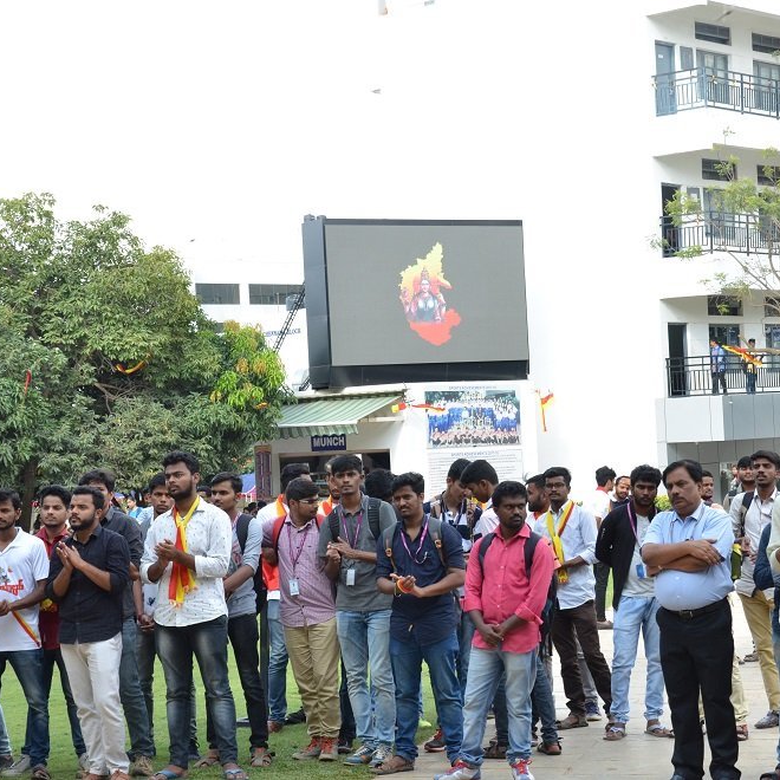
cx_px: 446
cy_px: 390
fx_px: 2065
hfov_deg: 21.4
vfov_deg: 21.4
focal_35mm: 81
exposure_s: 1/500
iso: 800
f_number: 8
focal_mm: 42
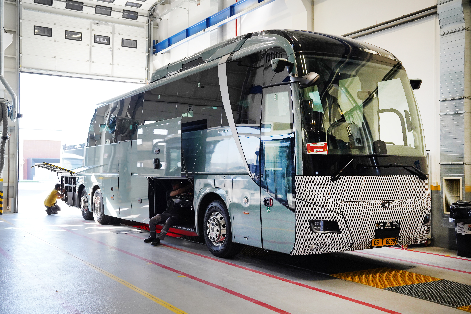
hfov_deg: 49.7
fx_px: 509
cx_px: 236
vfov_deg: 34.3
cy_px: 157
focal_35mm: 39
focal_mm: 38.9
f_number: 5.6
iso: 2000
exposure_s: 1/320
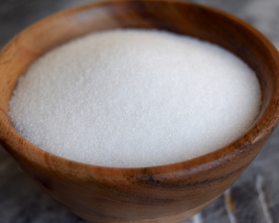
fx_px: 735
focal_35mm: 89
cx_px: 149
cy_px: 111
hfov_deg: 21.5
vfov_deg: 17.3
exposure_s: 1/160
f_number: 6.3
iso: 400
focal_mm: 52
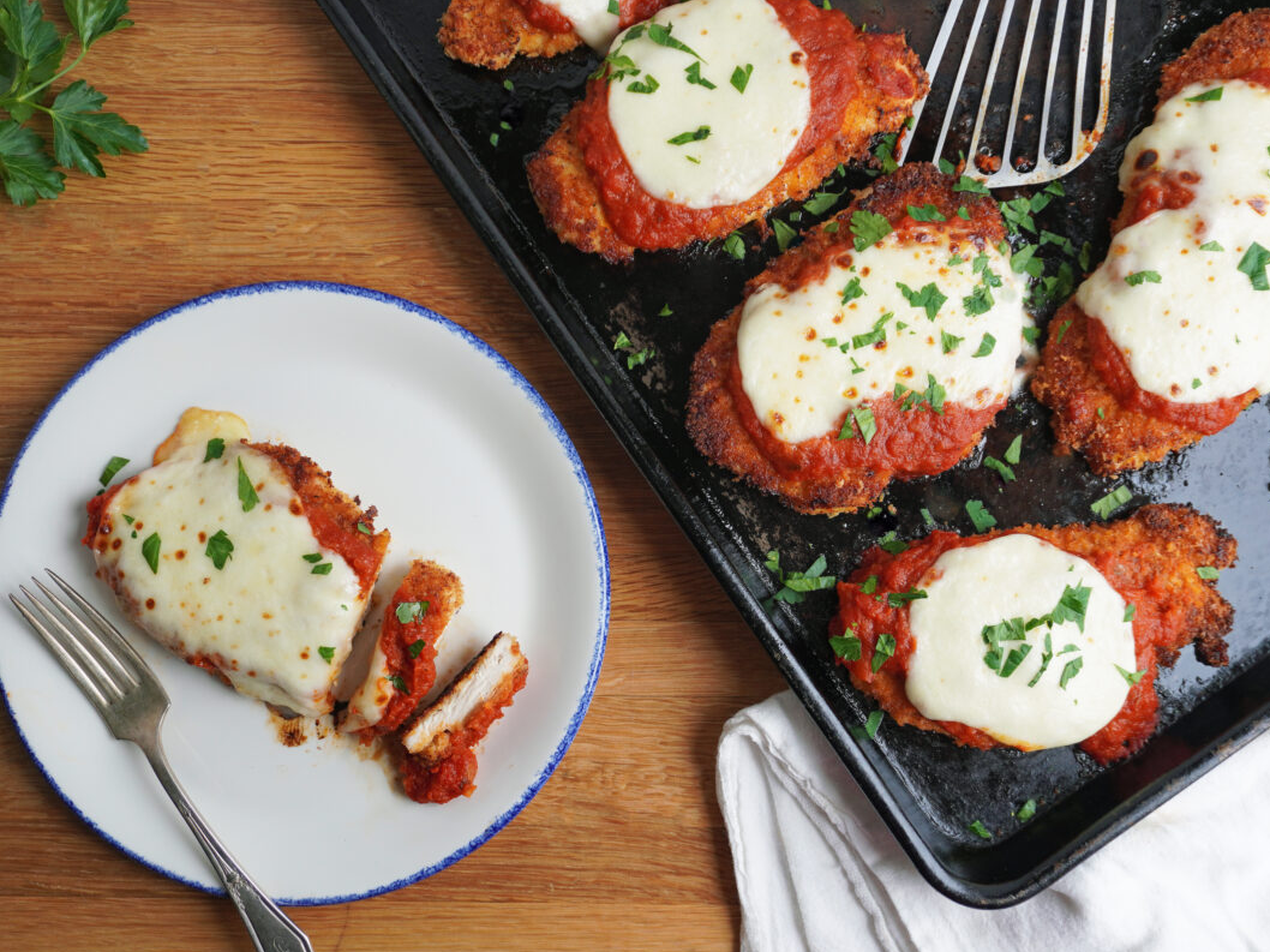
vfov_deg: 39.6
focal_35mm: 36
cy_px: 477
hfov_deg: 51.4
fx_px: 1320
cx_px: 643
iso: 200
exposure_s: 1/60
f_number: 4
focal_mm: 22
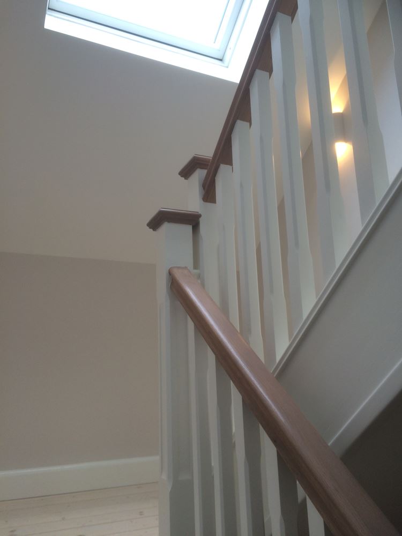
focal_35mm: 29
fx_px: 449
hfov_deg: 48.2
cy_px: 268
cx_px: 201
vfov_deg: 61.7
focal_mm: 4.15
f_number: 2.2
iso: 40
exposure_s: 1/50
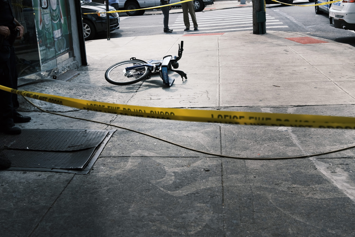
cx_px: 160
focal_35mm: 45
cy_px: 111
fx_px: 444
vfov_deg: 29.9
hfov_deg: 43.6
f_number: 4
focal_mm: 25.7
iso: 160
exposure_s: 1/640
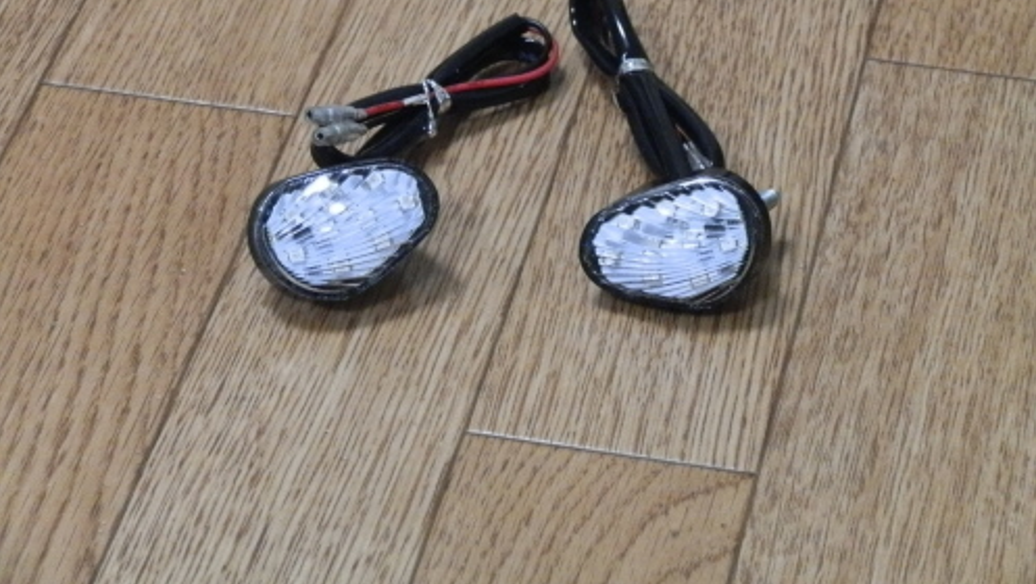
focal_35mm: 137
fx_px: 3765
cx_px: 519
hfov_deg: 15.7
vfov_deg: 8.9
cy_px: 208
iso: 1000
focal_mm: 22.38
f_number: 4.1
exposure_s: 1/30
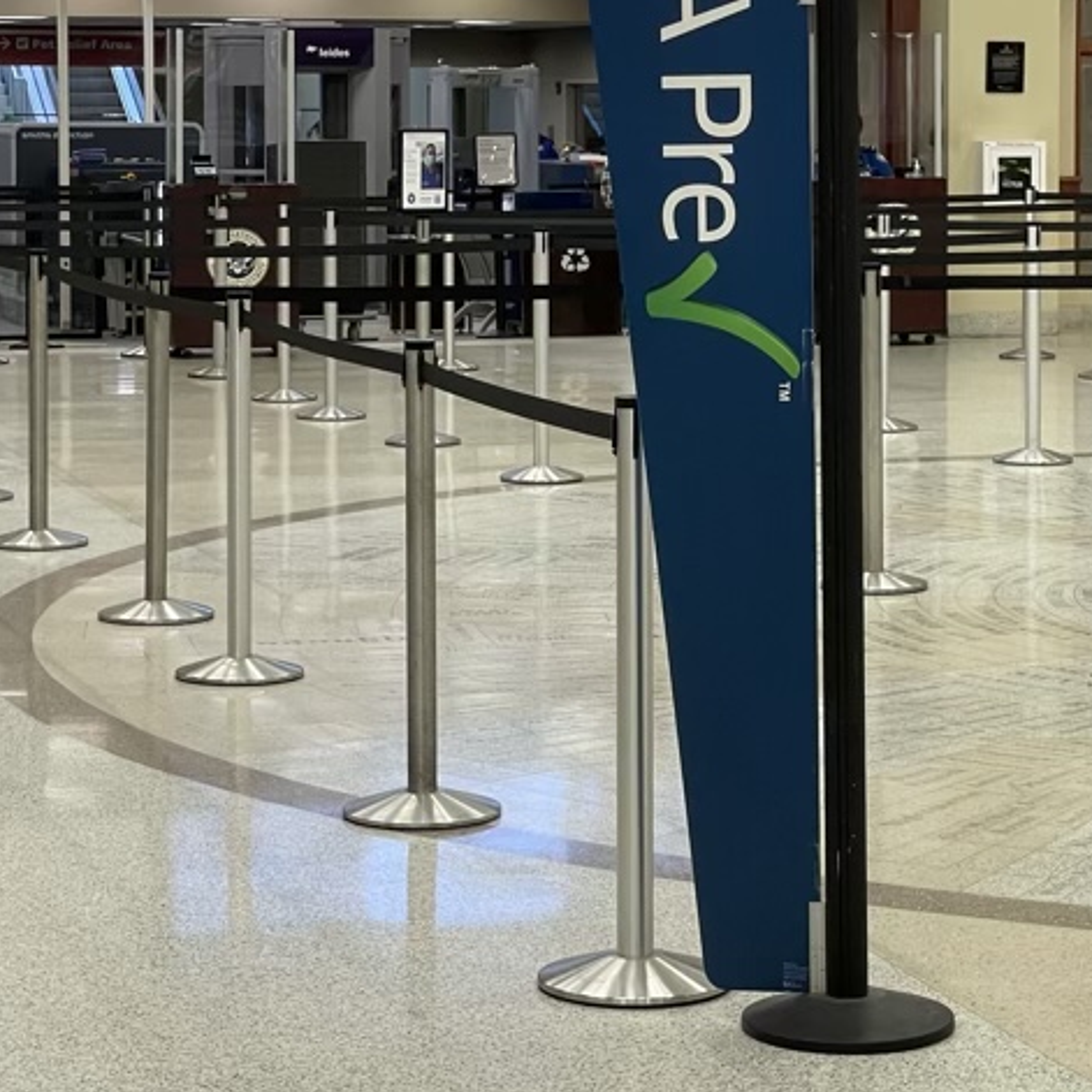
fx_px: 3569
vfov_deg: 17.3
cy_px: 327
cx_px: 682
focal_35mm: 100
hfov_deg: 17.4
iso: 125
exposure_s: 1/60
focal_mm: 6
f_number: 2
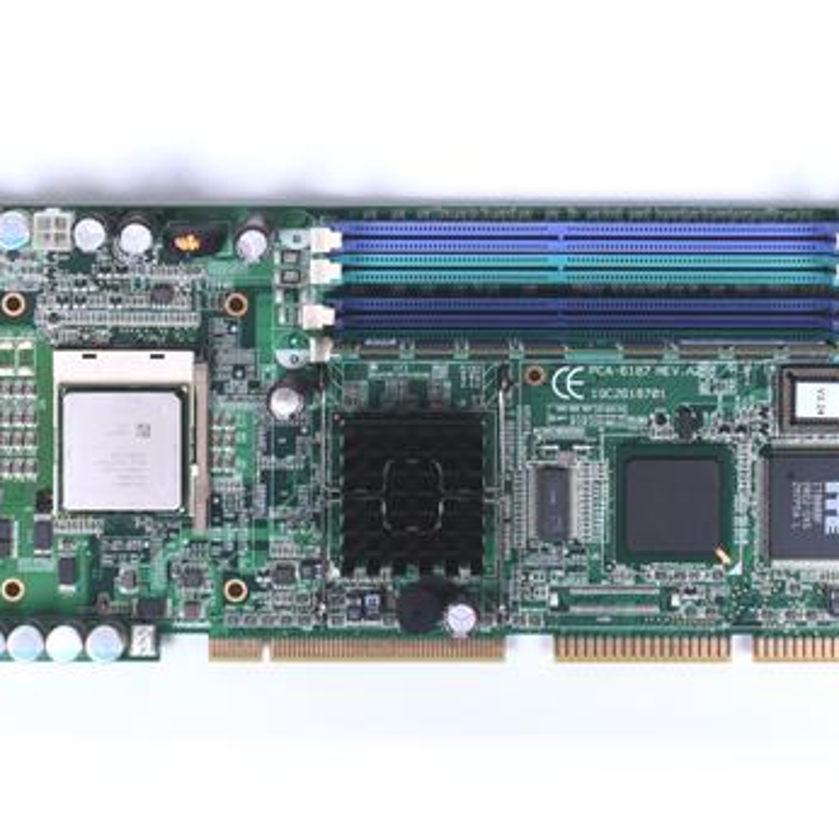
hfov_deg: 29.0
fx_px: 1618
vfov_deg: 29.1
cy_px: 405
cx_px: 509
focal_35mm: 59
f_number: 14
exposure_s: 1/200
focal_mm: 27
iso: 200
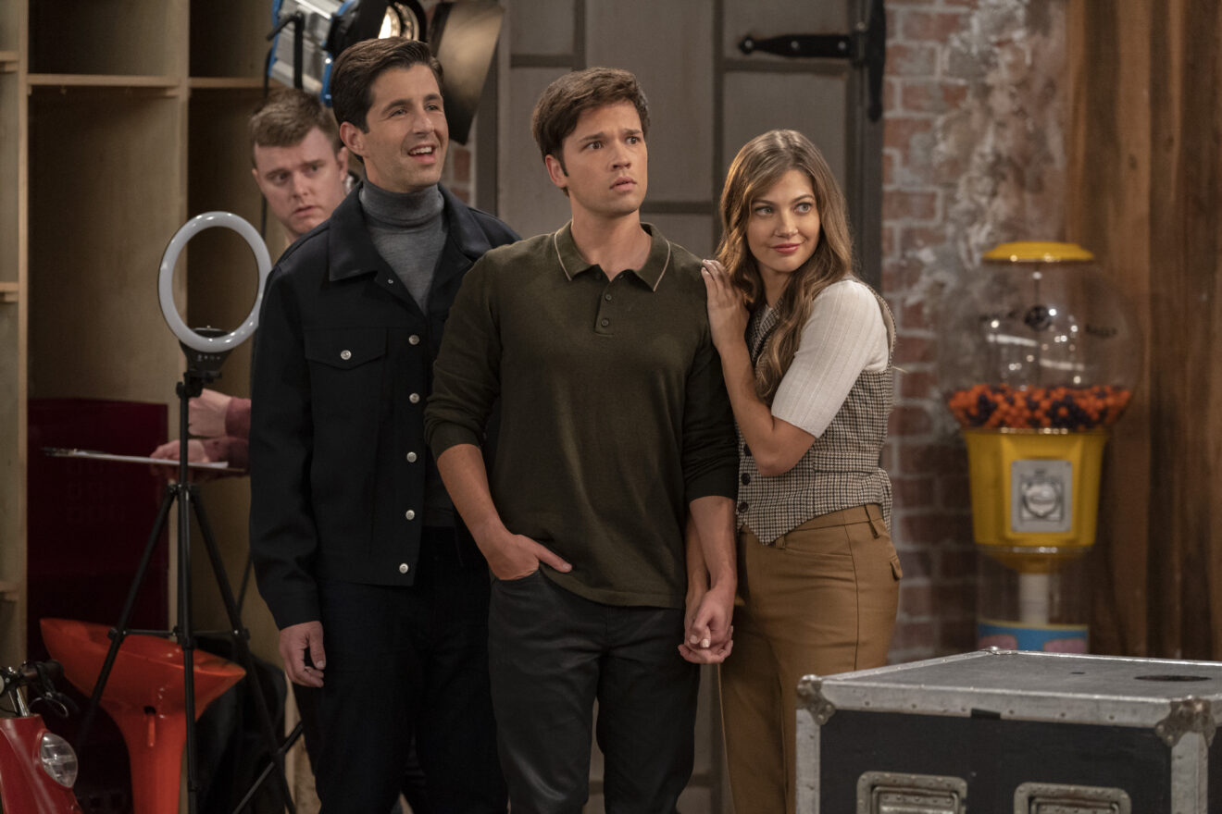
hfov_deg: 15.1
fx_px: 4616
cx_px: 611
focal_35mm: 136
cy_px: 407
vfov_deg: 10.1
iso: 8000
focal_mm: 136
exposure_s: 1/200
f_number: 3.2
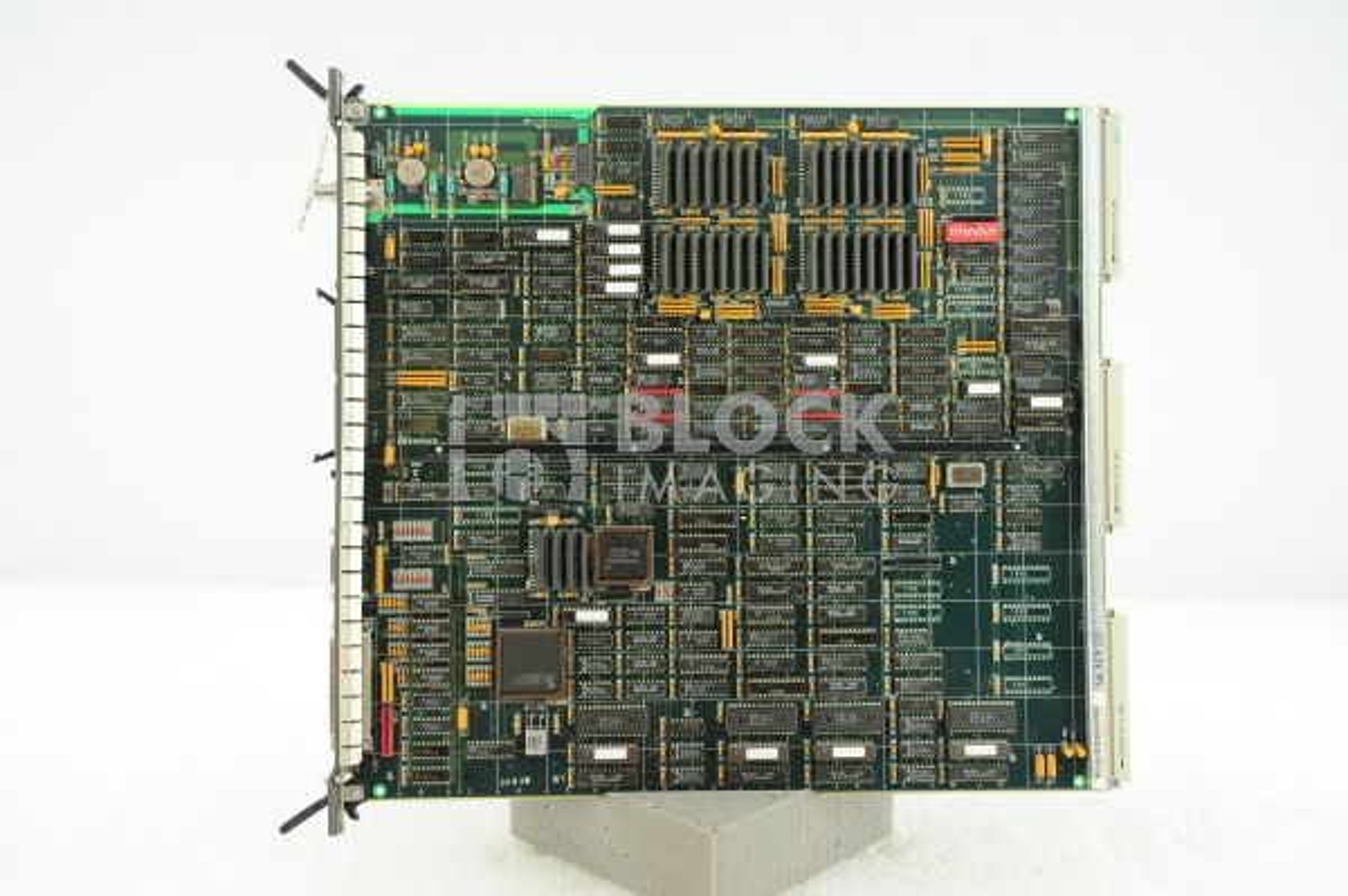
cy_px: 448
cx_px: 674
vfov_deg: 28.0
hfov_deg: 41.1
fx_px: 1796
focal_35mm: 48
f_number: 8
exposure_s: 1/125
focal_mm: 48
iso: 1600
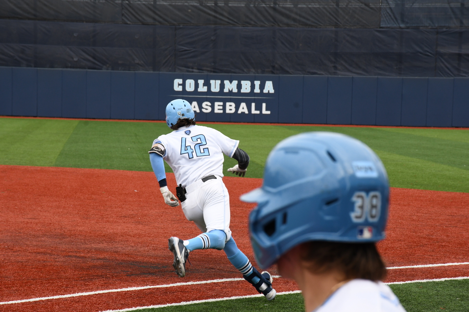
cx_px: 234
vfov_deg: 9.1
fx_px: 1954
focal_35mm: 150
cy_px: 156
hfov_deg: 13.7
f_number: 13
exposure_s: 1/800
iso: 640
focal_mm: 100
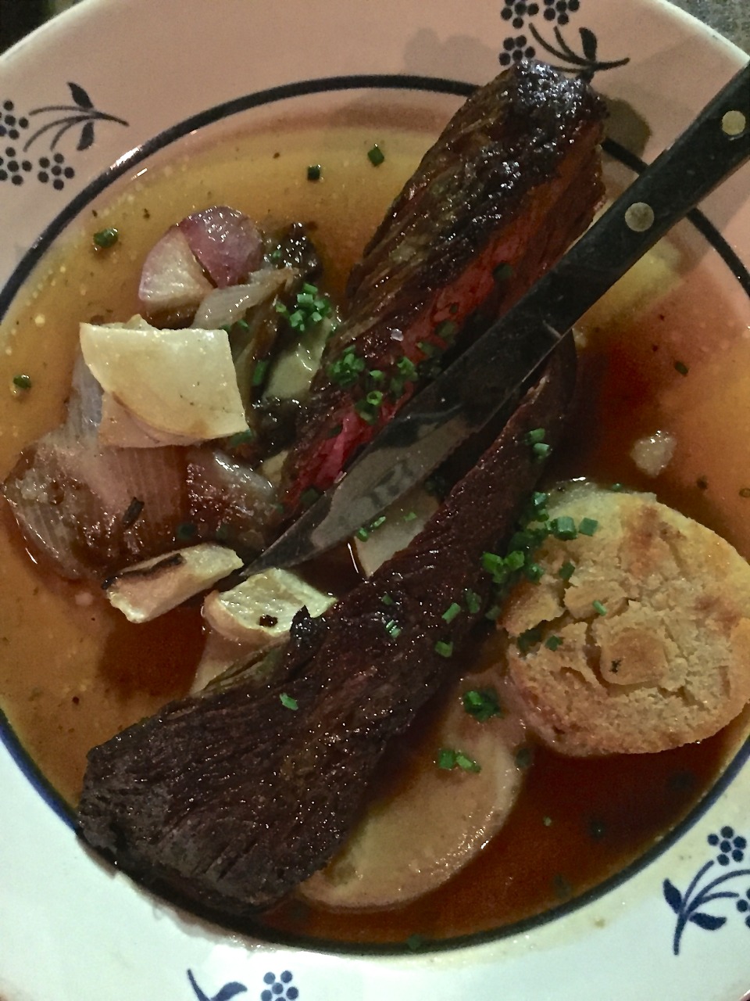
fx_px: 838
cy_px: 500
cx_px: 375
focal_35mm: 29
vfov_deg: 61.7
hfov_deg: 48.2
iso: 1600
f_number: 2.2
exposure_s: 1/15
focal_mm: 4.15
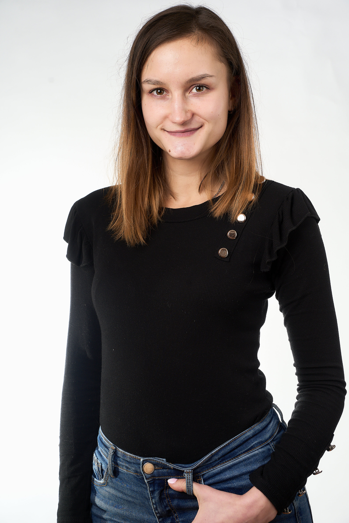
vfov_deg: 39.6
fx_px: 727
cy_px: 262
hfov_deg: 27.0
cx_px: 174
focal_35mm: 50
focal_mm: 50
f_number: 8
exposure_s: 1/160
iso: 160
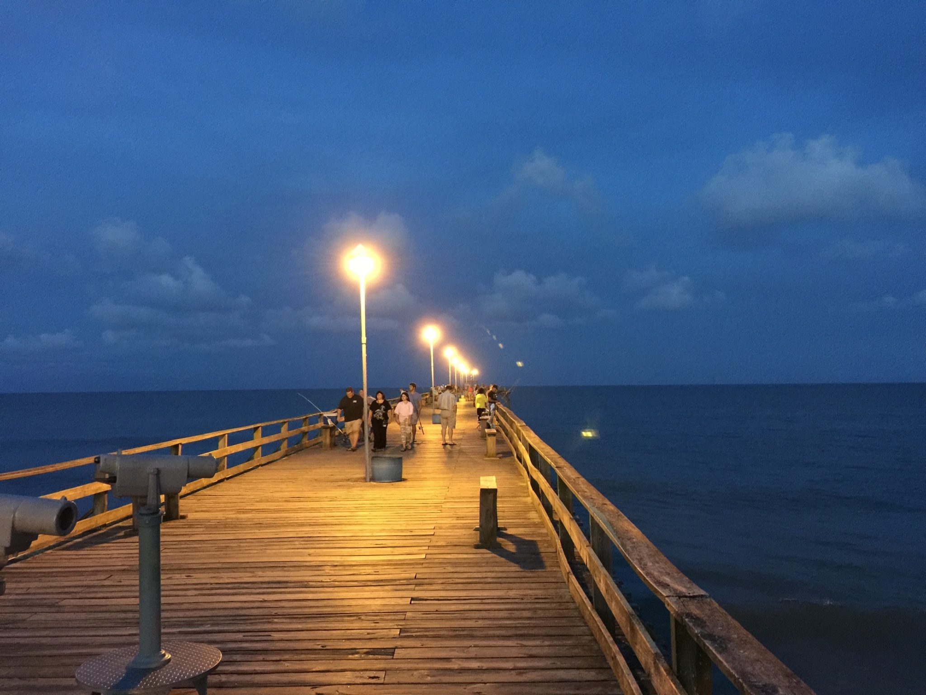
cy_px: 348
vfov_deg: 48.2
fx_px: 776
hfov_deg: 61.7
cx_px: 463
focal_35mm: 29
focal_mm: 4.15
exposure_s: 1/4
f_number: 2.2
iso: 125
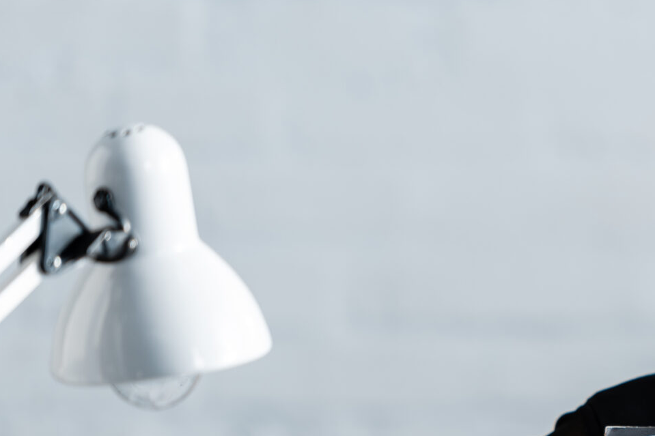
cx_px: 756
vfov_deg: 3.0
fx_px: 8258
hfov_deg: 4.5
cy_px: 376
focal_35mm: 454
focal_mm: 170
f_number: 3.2
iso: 64
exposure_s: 1/250
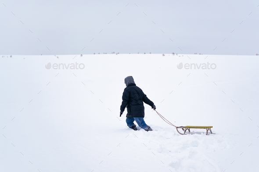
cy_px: 86
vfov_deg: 25.7
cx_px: 130
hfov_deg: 37.9
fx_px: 378
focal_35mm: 52
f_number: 2.5
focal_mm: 35
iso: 100
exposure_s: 1/640
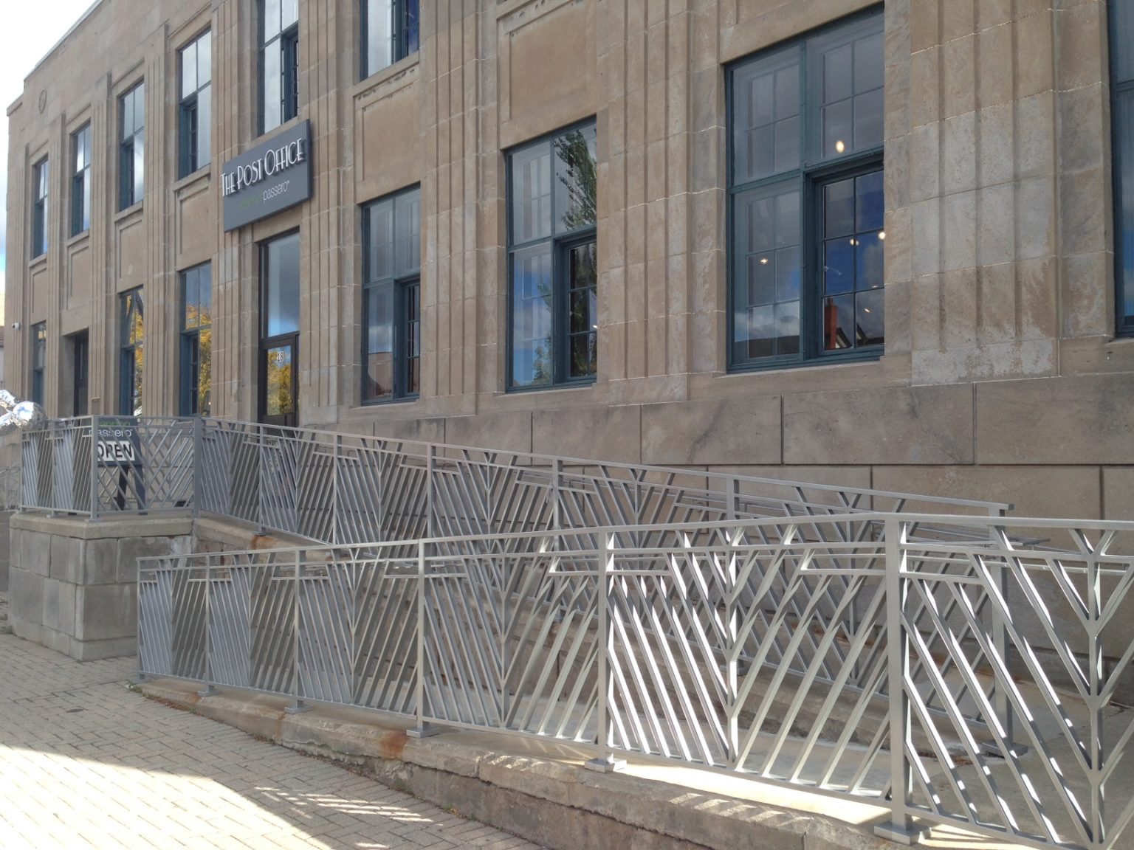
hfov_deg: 55.4
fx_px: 1081
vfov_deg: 42.9
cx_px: 567
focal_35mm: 33
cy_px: 425
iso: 50
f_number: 2.4
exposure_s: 1/565
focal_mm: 4.12
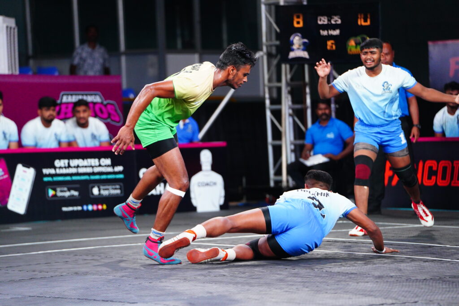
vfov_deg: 9.0
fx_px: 1938
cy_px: 153
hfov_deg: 13.5
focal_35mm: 152
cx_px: 230
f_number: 2.8
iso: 3200
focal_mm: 152
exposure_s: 1/800
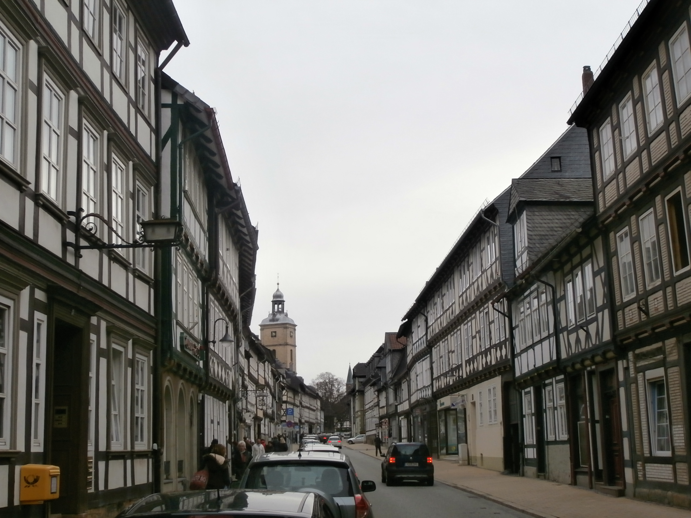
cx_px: 346
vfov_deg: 30.9
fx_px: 938
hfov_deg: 40.4
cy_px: 259
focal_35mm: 47
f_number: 4.2
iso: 125
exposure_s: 1/80
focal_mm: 8.29
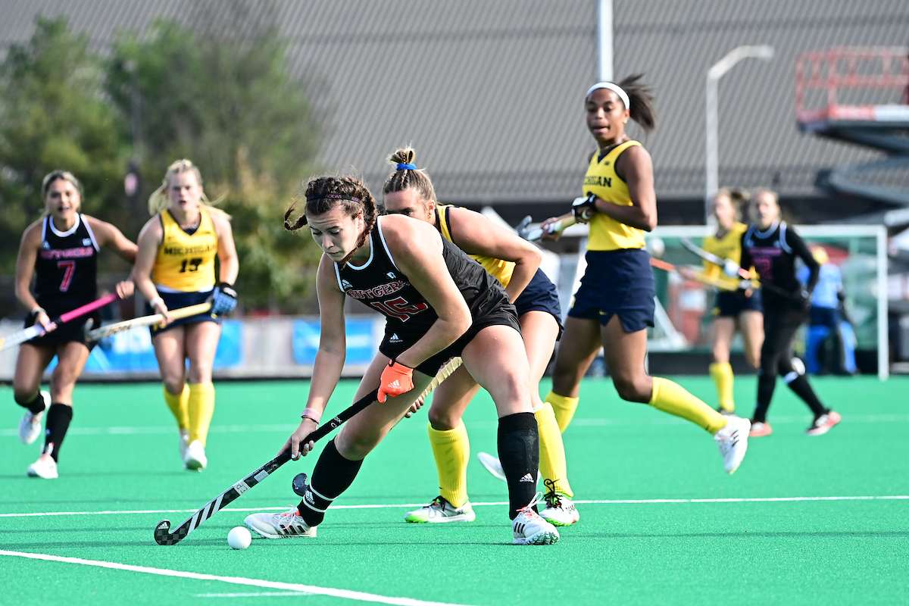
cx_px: 454
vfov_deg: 5.5
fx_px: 6312
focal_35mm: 250
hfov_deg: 8.2
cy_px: 303
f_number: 5.6
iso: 3200
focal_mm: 250
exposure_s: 1/4000
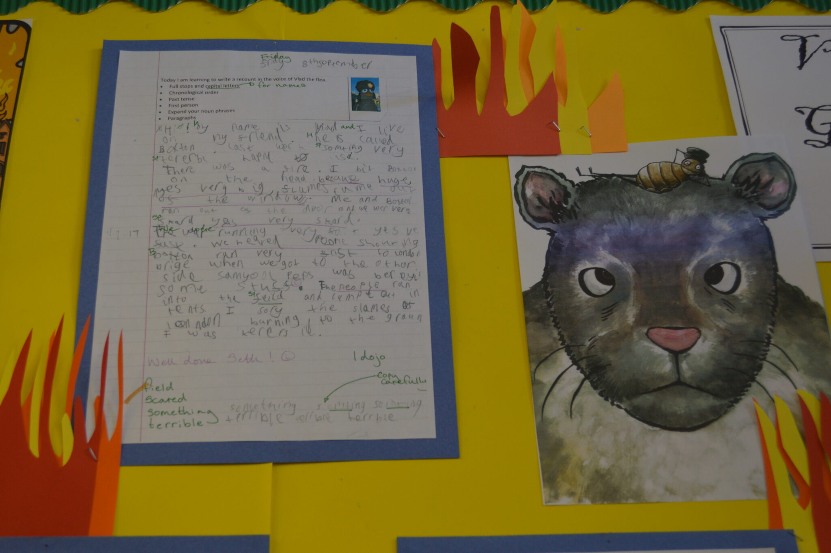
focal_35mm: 48
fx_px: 1107
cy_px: 276
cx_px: 416
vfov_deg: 28.0
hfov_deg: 41.1
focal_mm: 32
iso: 400
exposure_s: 1/30
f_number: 4.8
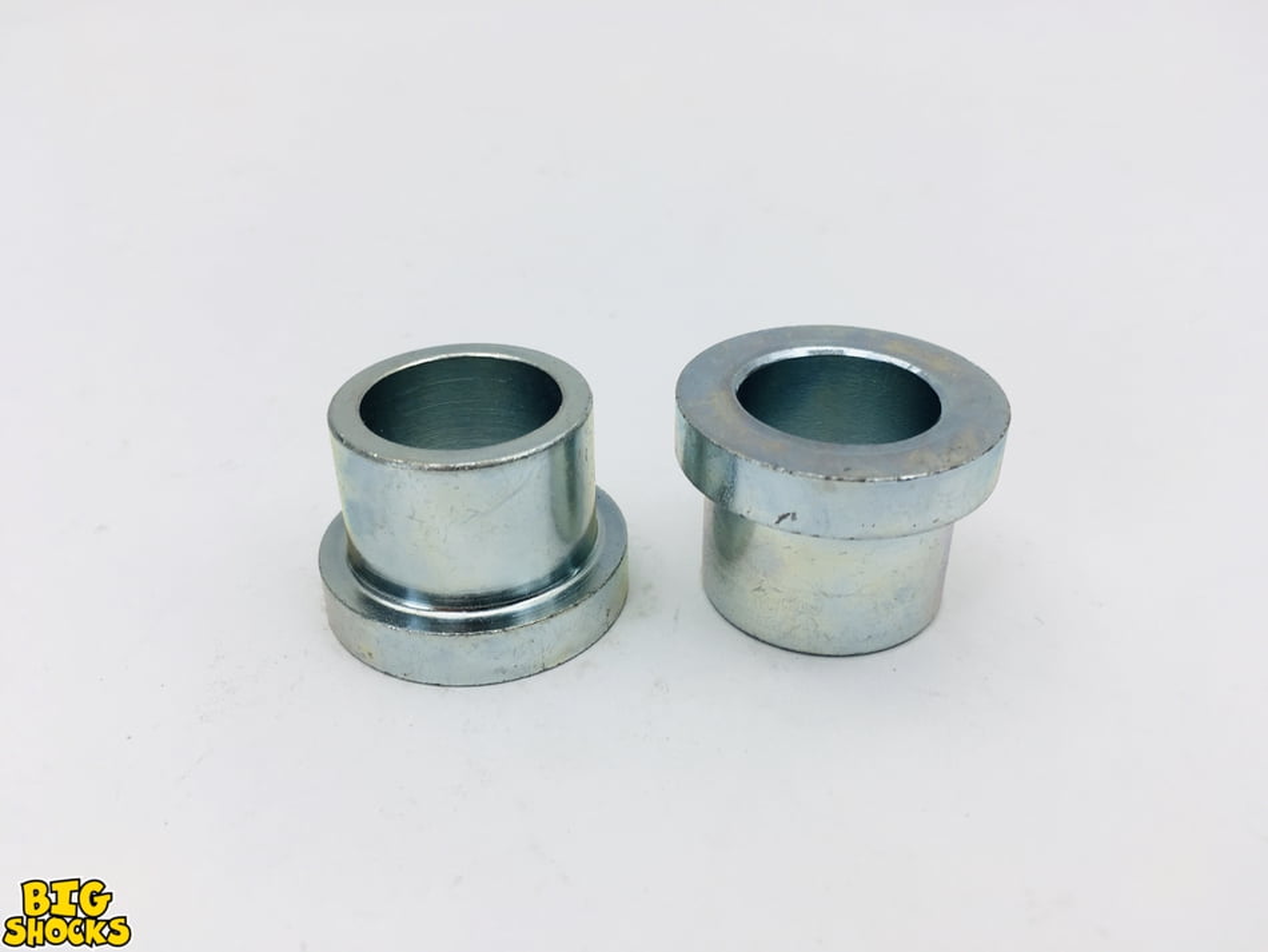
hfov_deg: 61.6
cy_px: 476
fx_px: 1063
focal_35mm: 29
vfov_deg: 48.2
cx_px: 634
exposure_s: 1/146
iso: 25
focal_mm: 4.15
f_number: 2.2
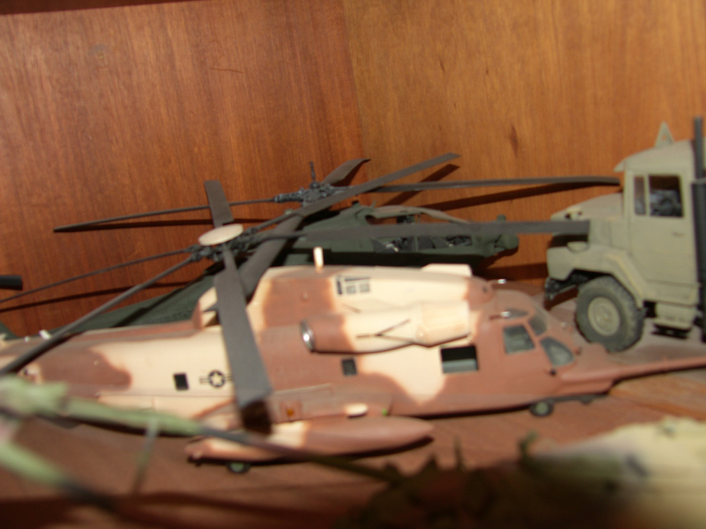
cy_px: 264
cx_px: 353
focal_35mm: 35
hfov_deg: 52.6
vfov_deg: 40.7
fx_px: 714
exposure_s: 1/30
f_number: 2.5
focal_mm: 9
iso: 50
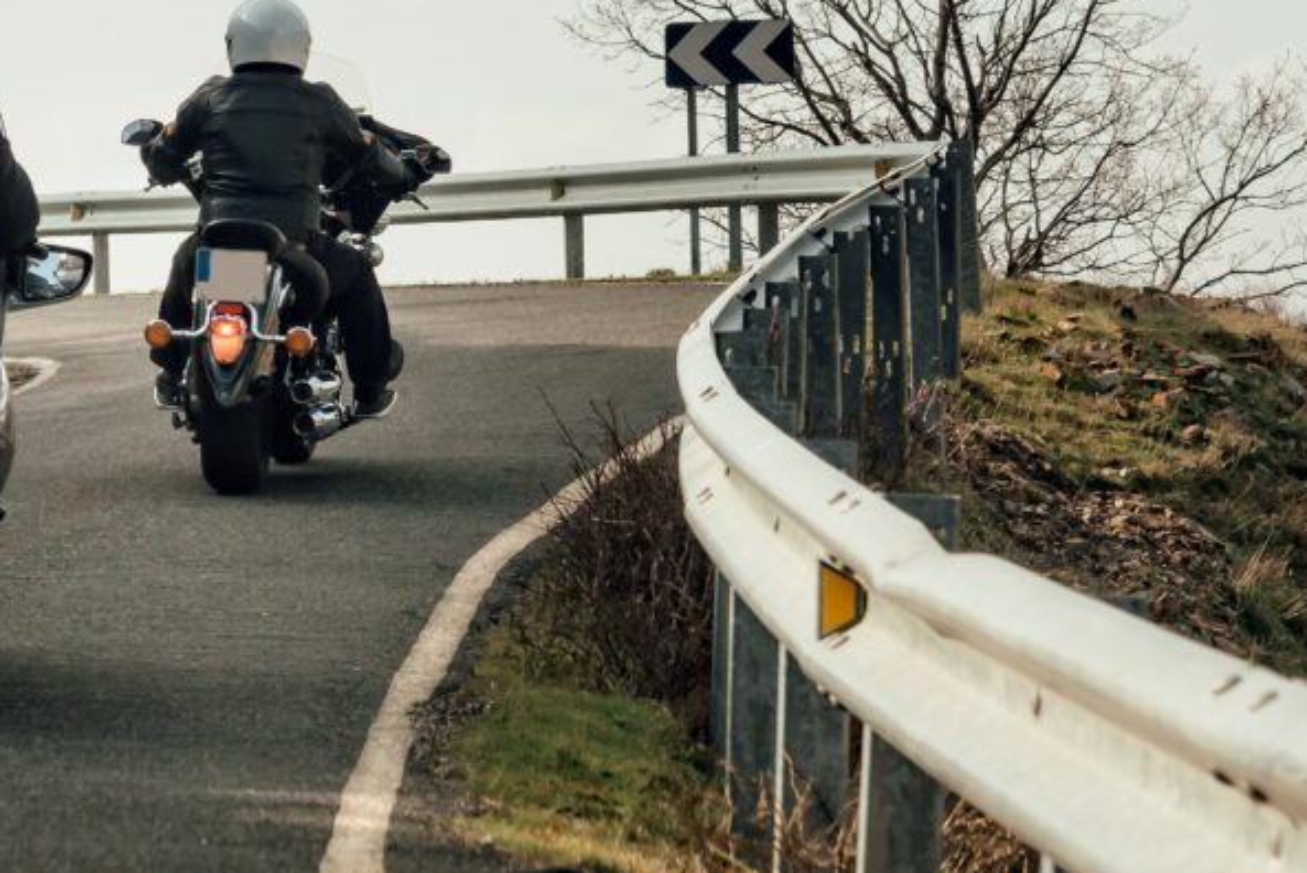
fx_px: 7991
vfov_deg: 6.2
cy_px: -83
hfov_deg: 9.3
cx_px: 364
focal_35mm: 220
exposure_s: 1/800
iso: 200
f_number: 6.3
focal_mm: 85
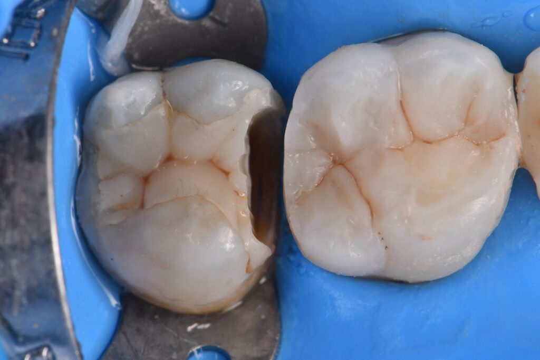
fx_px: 2354
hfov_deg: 13.1
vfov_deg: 8.7
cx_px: 270
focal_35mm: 157
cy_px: 180
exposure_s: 1/160
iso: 200
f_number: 32
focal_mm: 105
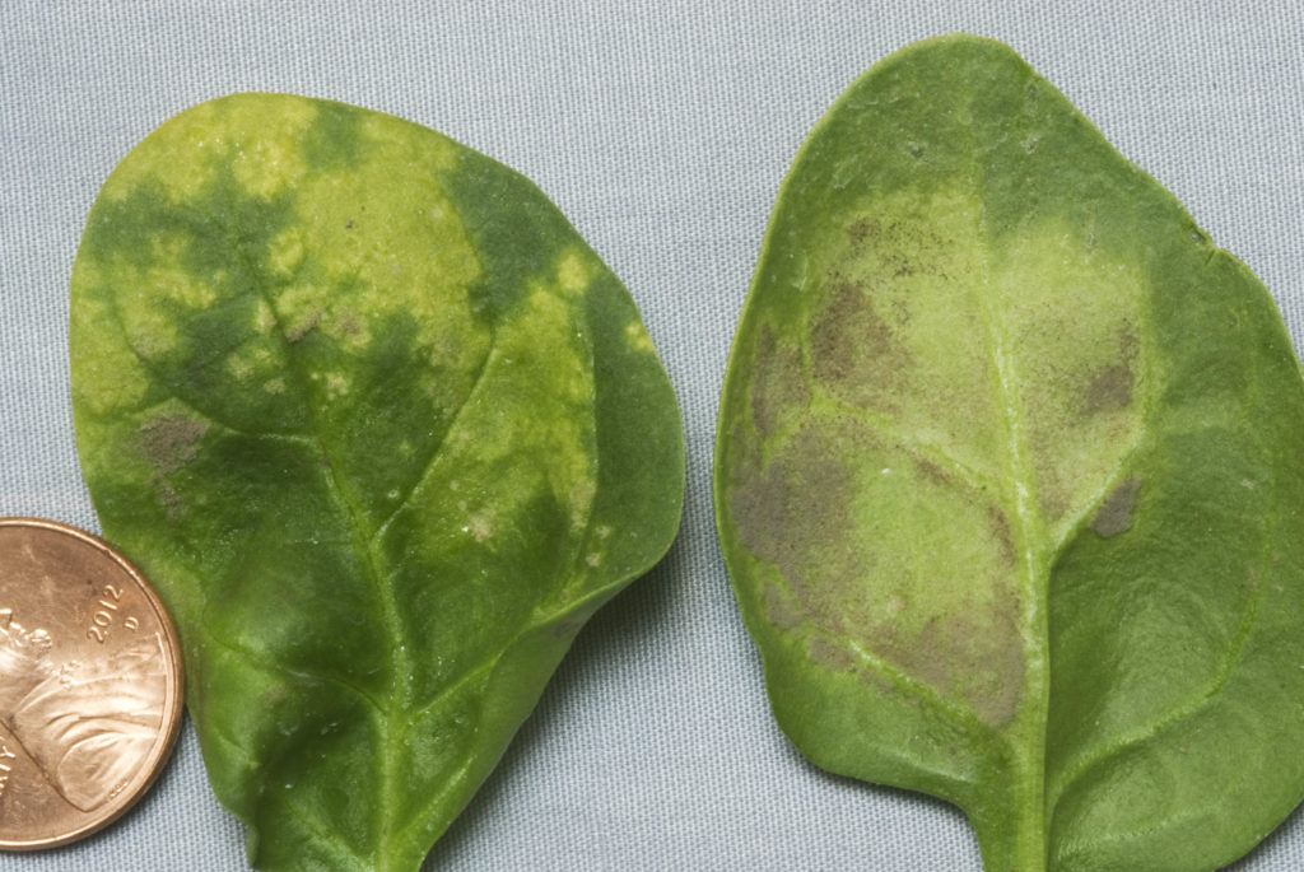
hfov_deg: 13.0
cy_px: 436
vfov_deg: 8.7
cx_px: 652
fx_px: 5711
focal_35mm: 158
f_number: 40
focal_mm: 105
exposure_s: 1.6
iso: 125
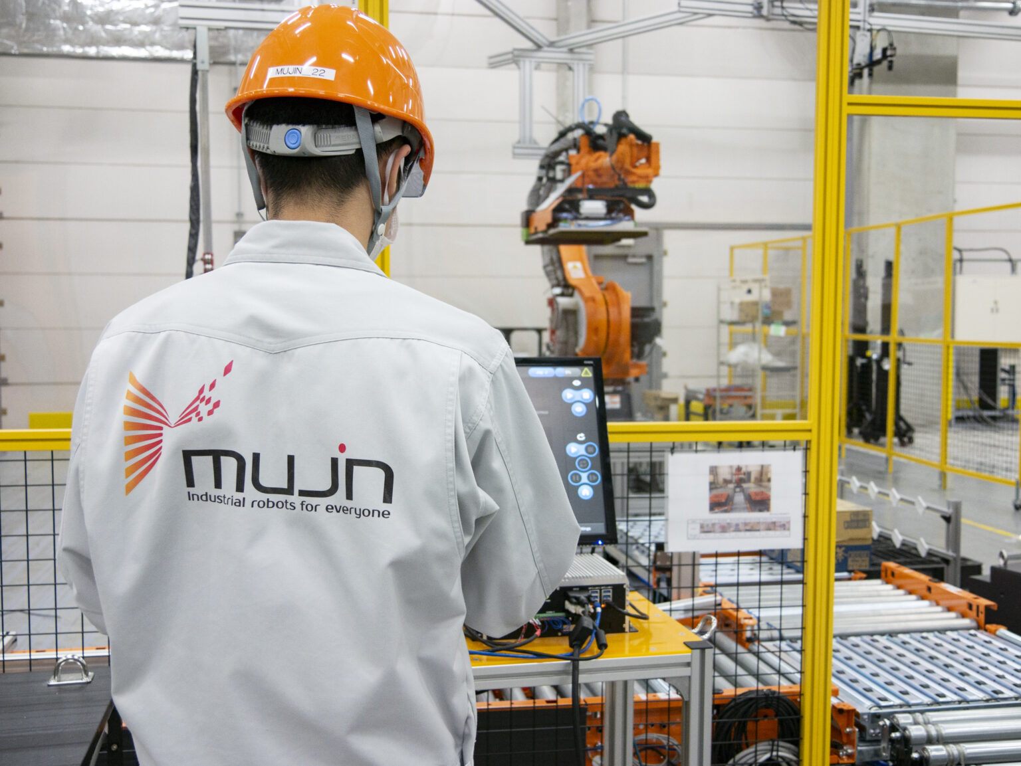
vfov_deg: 37.7
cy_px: 383
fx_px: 1121
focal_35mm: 38
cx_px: 510
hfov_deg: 49.0
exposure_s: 1/60
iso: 1000
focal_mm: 19
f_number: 3.8
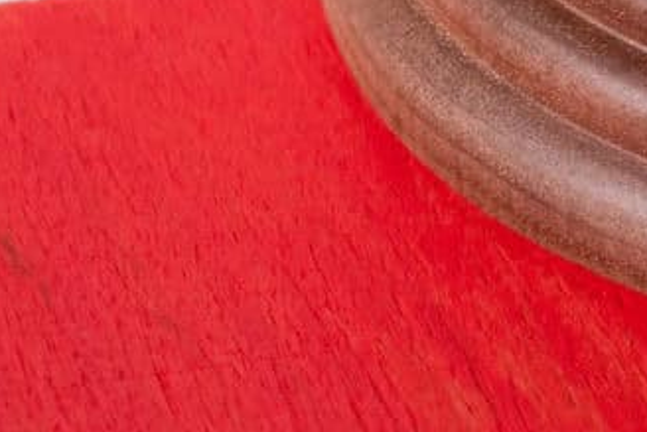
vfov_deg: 1.7
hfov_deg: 2.5
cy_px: -311
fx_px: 14743
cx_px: 1696
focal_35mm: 820
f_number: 5.6
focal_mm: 105
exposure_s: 1/200
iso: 250
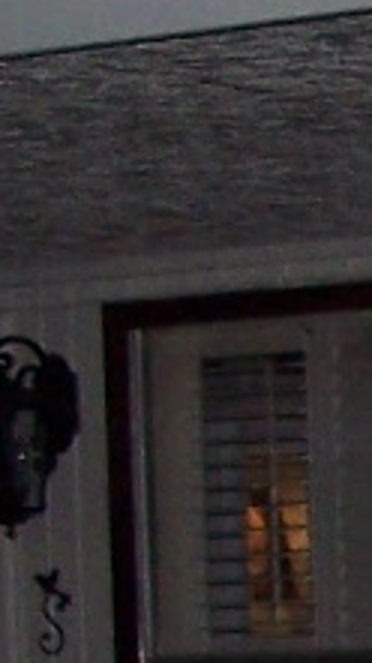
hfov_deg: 2.9
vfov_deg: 5.5
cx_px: 2010
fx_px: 6870
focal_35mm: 391
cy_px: 741
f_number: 3
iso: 140
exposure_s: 1/60
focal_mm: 8.5
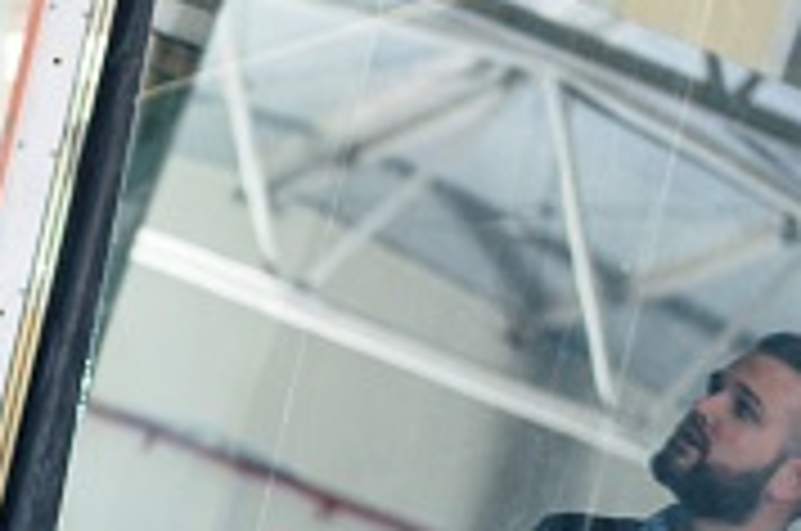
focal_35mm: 169
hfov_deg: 11.9
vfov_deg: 8.1
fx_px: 3753
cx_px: -130
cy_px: 495
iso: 250
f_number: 2
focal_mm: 50
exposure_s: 1/250
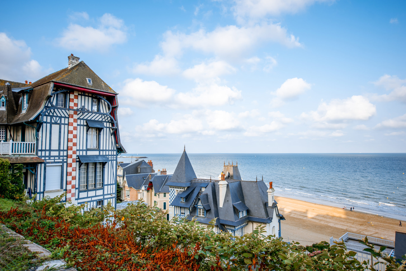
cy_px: 136
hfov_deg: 78.6
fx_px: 248
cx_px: 203
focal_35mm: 22
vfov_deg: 57.3
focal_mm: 22
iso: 200
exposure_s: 1/1600
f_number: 2.8
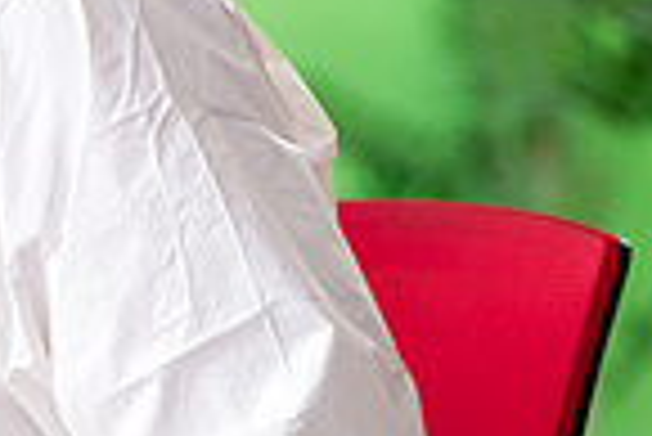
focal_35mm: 363
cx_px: -90
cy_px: 225
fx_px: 6581
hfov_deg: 5.6
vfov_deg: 3.8
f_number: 5
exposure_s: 1/100
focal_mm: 105
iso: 160
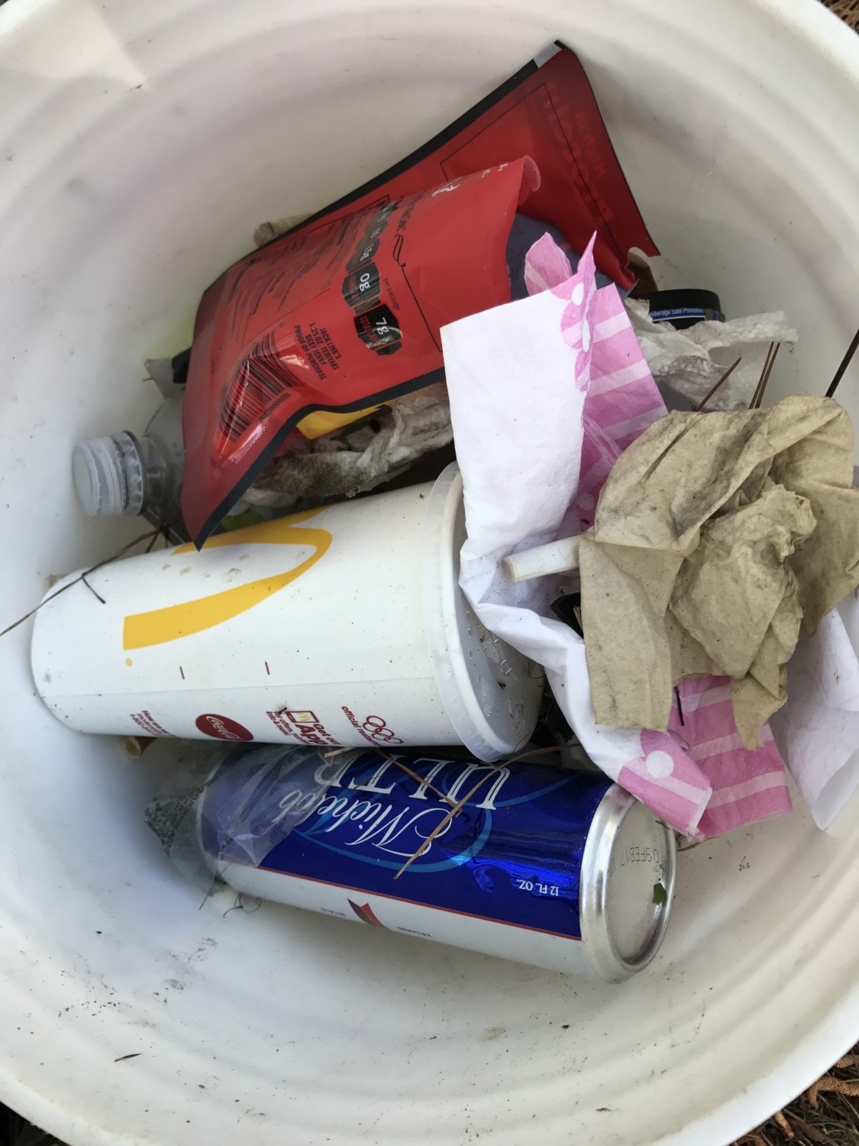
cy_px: 573
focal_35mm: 28
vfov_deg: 63.4
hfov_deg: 49.7
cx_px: 430
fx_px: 926
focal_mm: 3.99
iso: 20
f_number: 1.8
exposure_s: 1/208
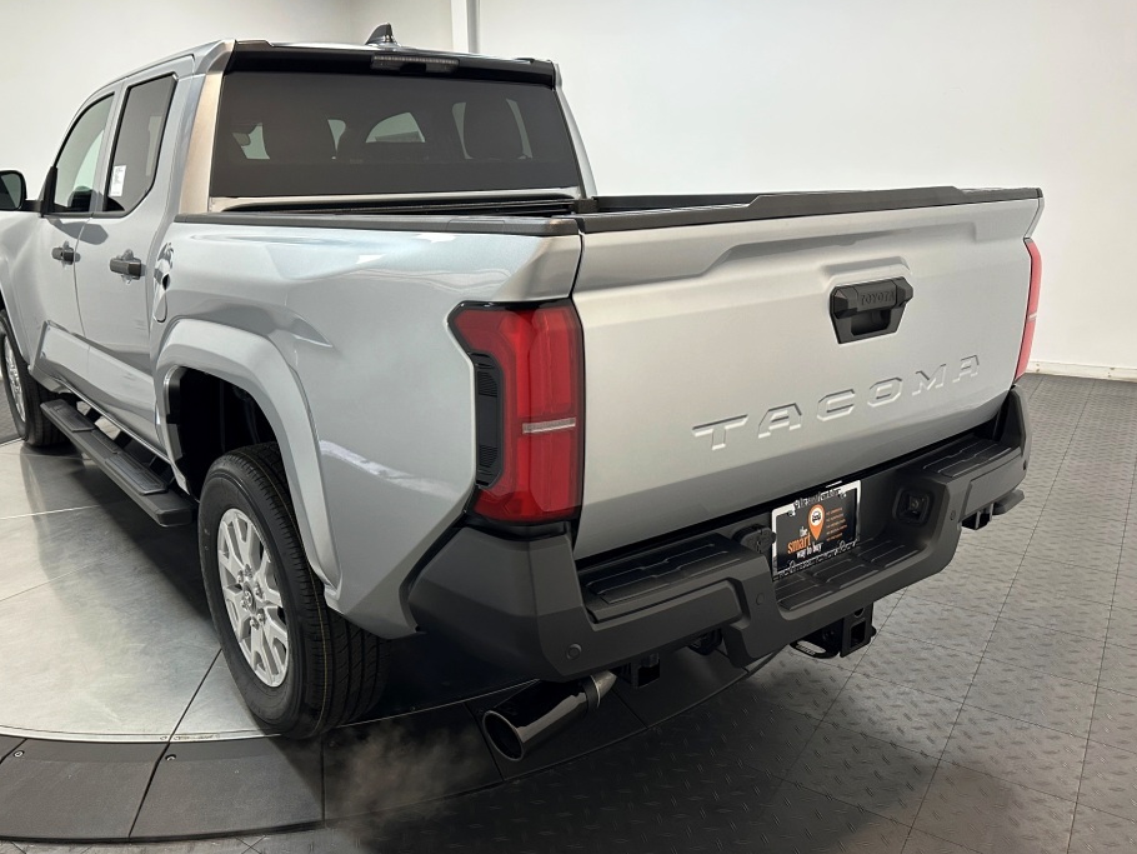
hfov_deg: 65.1
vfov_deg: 51.4
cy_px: 443
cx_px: 510
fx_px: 887
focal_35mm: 27
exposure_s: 1/60
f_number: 1.78
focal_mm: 6.86
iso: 320
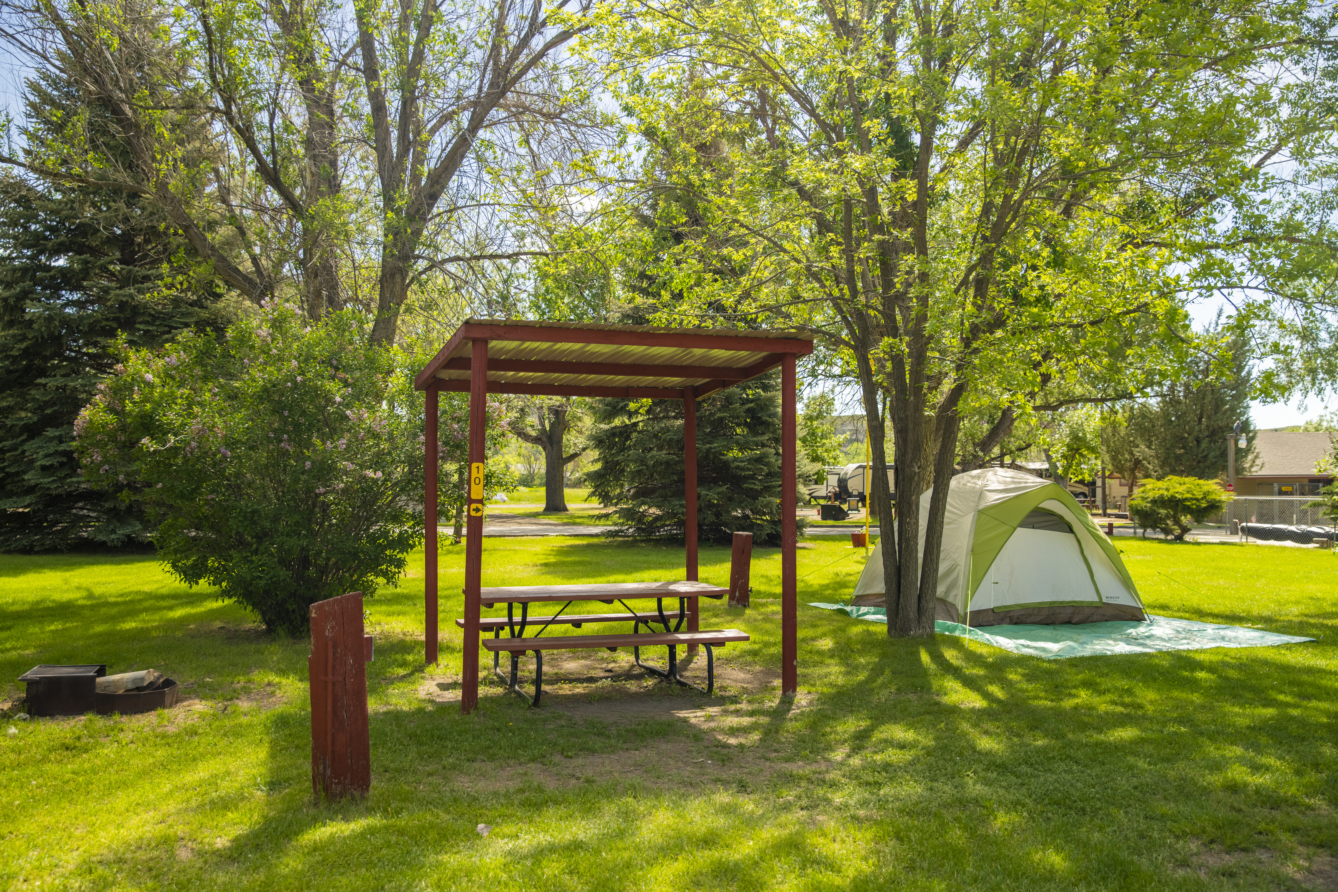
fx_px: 1152
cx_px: 669
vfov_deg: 42.3
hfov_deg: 60.3
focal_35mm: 31
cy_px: 446
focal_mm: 31
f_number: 4.5
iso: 500
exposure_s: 1/320
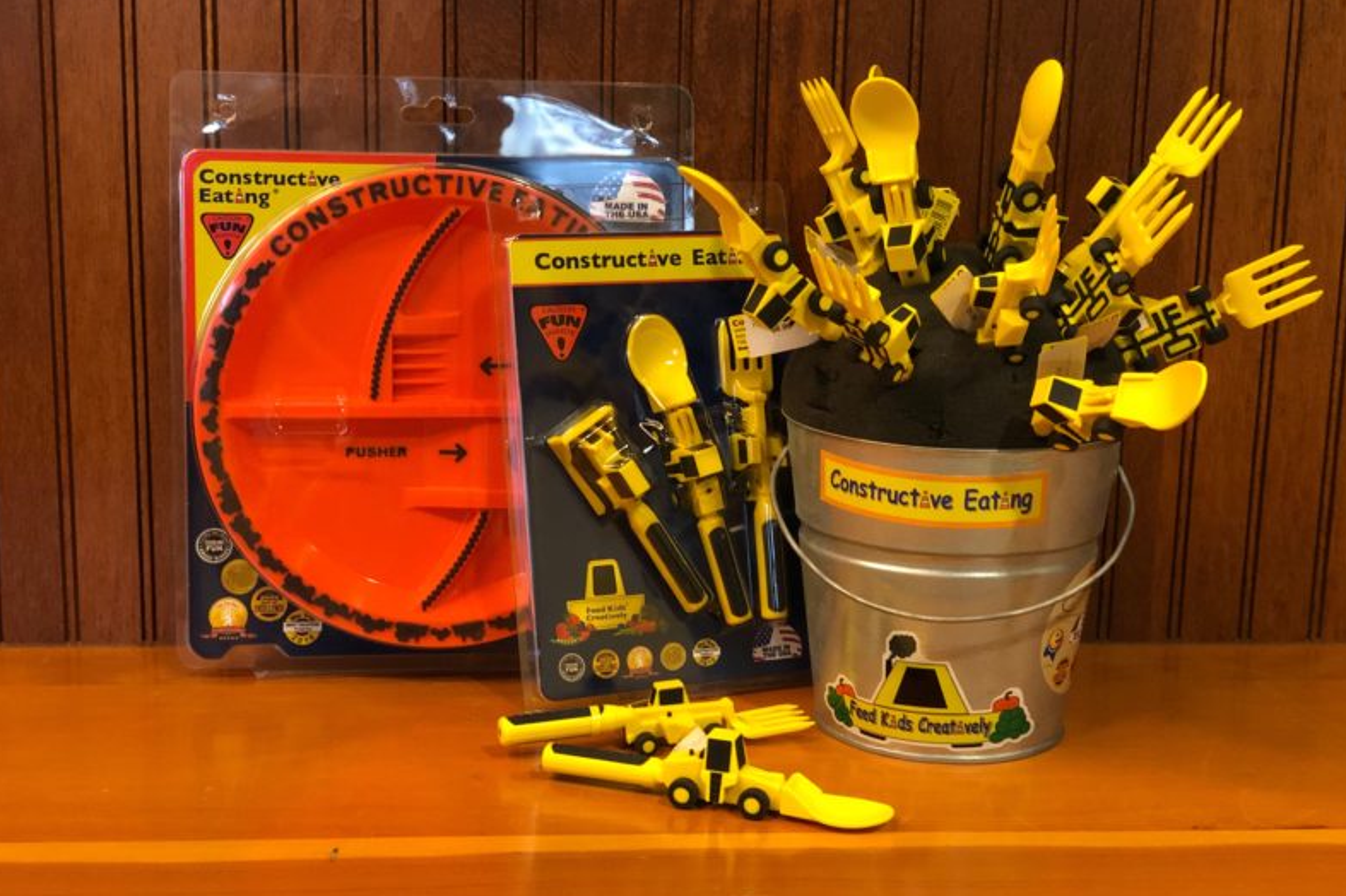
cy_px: 470
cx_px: 672
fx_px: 2055
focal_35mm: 55
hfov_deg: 36.3
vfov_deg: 24.6
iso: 160
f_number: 2.4
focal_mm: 6
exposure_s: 1/13
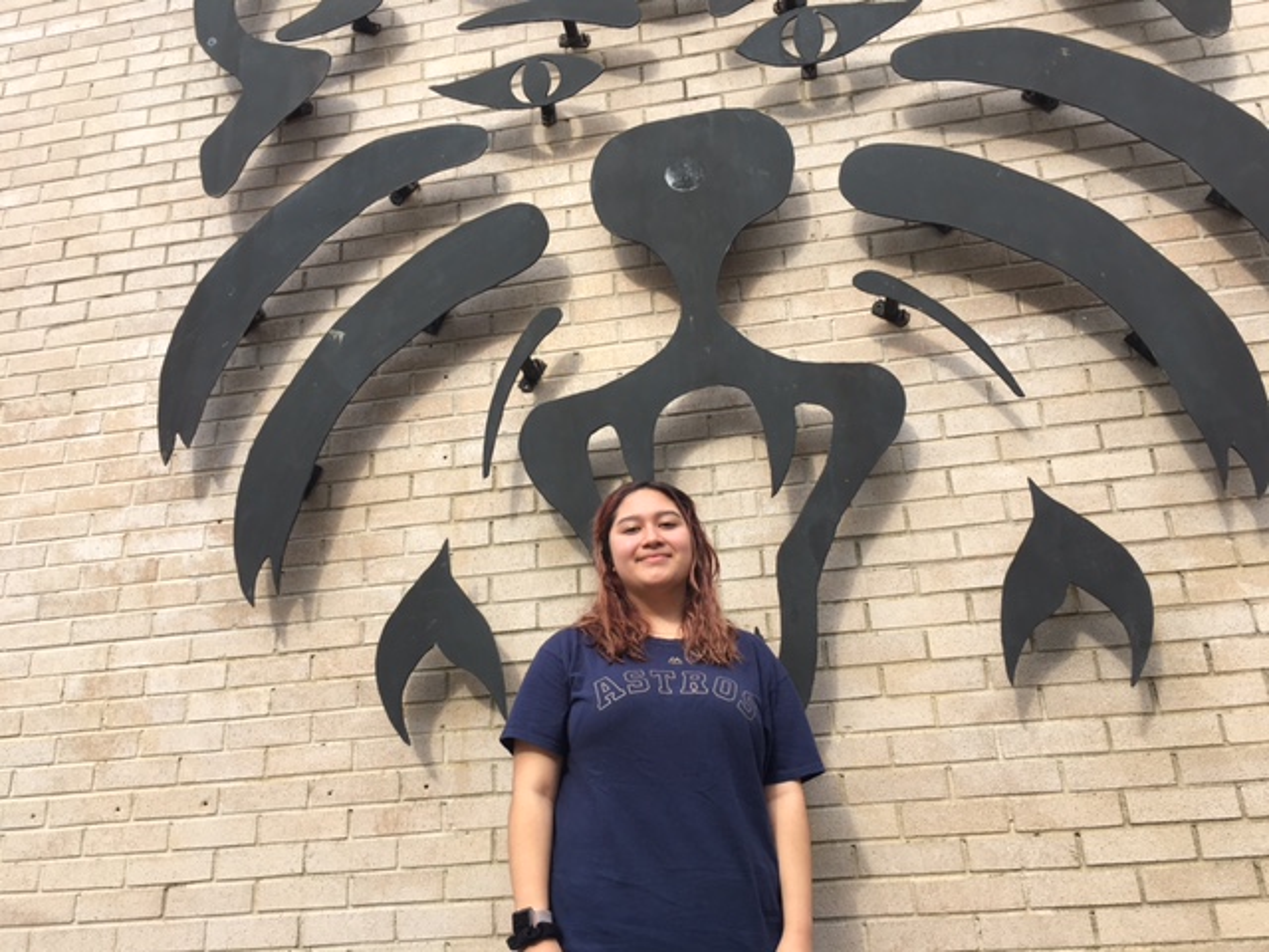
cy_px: 476
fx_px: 1063
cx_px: 634
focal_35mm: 29
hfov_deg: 61.7
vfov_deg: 48.2
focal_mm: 4.15
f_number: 2.2
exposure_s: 1/463
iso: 25
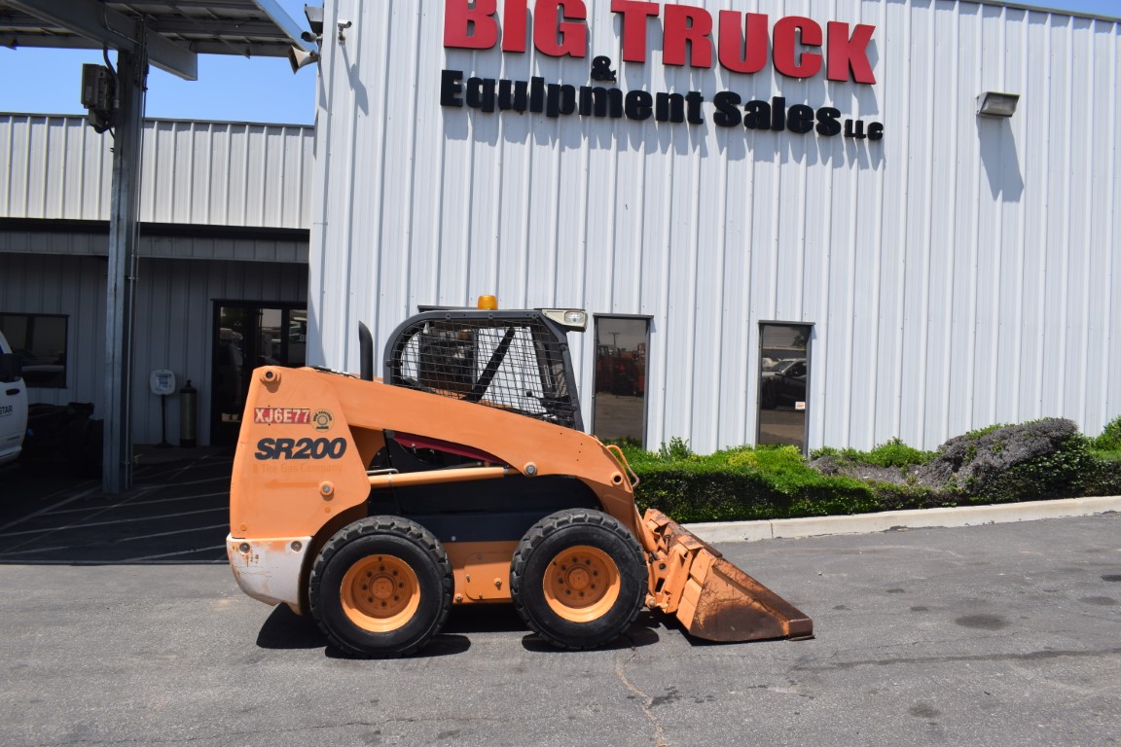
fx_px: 841
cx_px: 560
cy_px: 374
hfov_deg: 67.4
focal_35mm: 27
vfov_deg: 47.9
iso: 200
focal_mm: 18
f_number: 10
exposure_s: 1/400
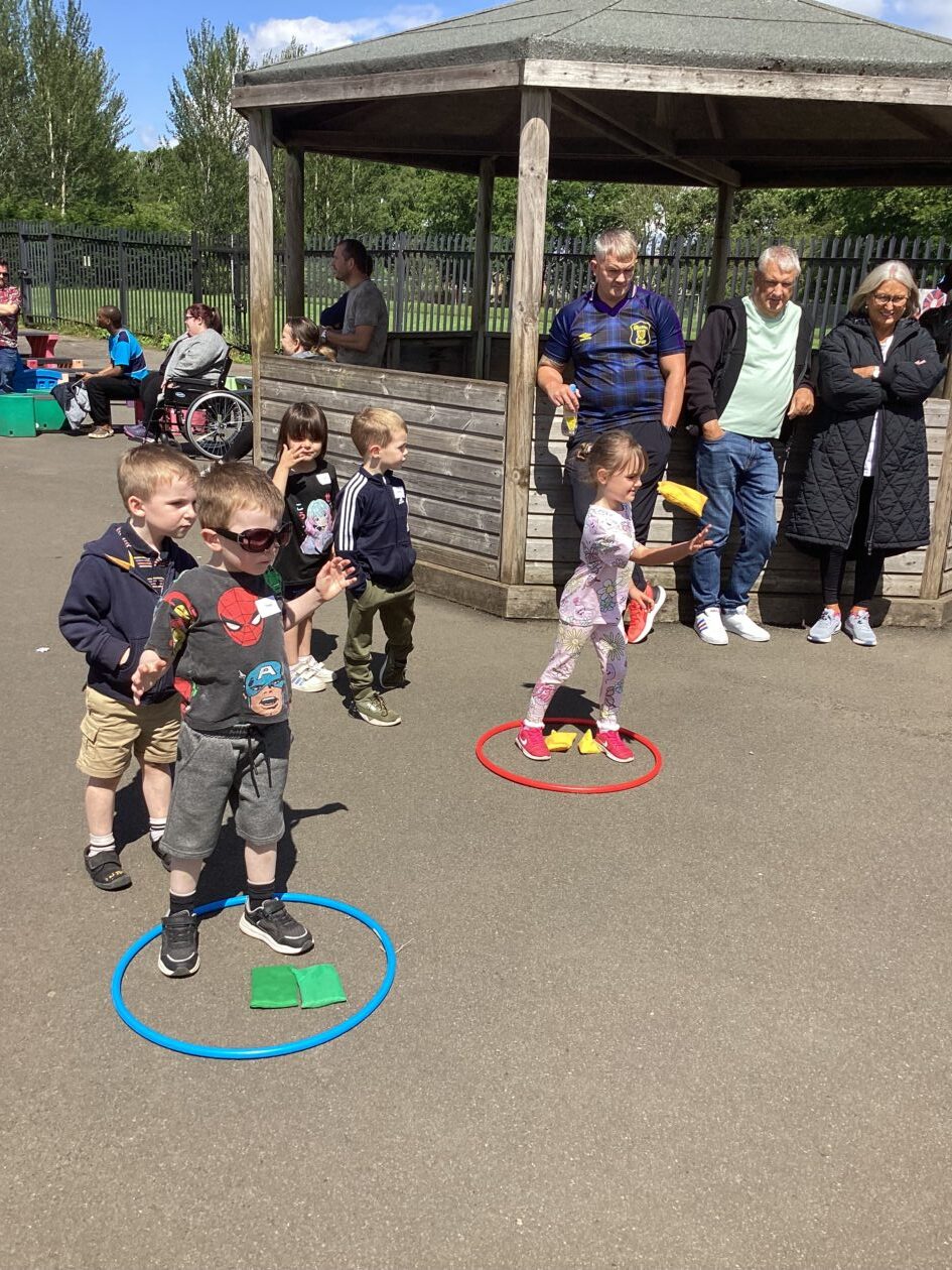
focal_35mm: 31
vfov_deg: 58.4
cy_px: 635
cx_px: 476
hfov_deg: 45.4
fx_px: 1137
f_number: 2.4
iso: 25
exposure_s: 1/1116
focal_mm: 3.3
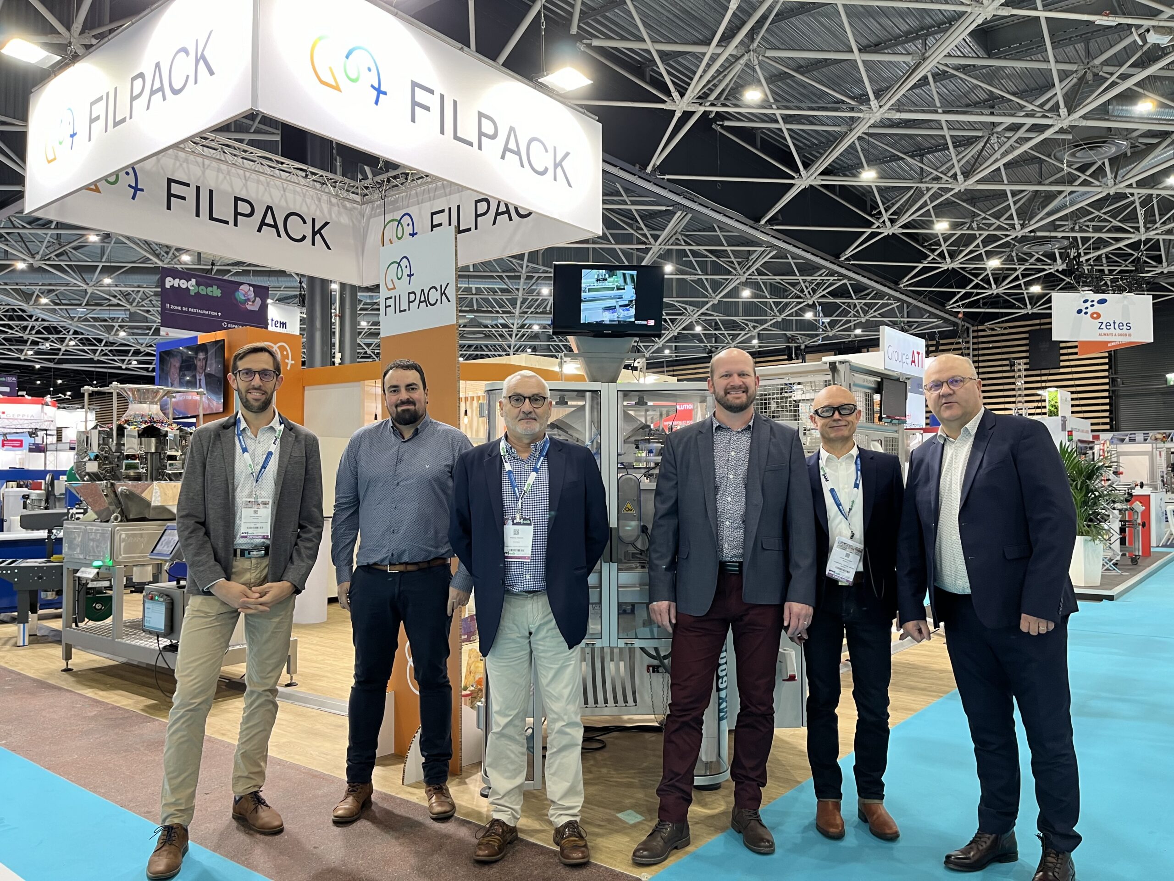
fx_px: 882
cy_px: 440
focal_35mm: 26
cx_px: 587
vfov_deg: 53.1
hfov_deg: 67.3
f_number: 1.6
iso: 80
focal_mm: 5.1
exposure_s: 1/50
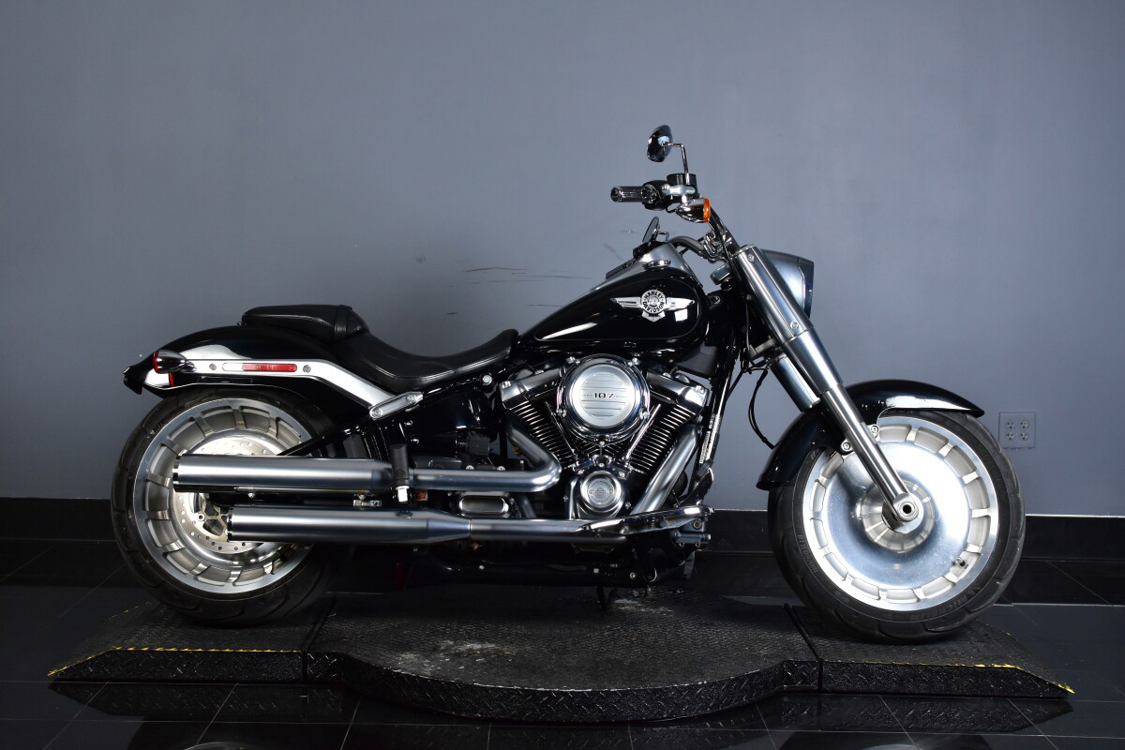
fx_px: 1640
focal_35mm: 52
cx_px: 562
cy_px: 375
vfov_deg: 25.8
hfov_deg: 37.9
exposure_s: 1/160
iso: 800
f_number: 6.3
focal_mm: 35
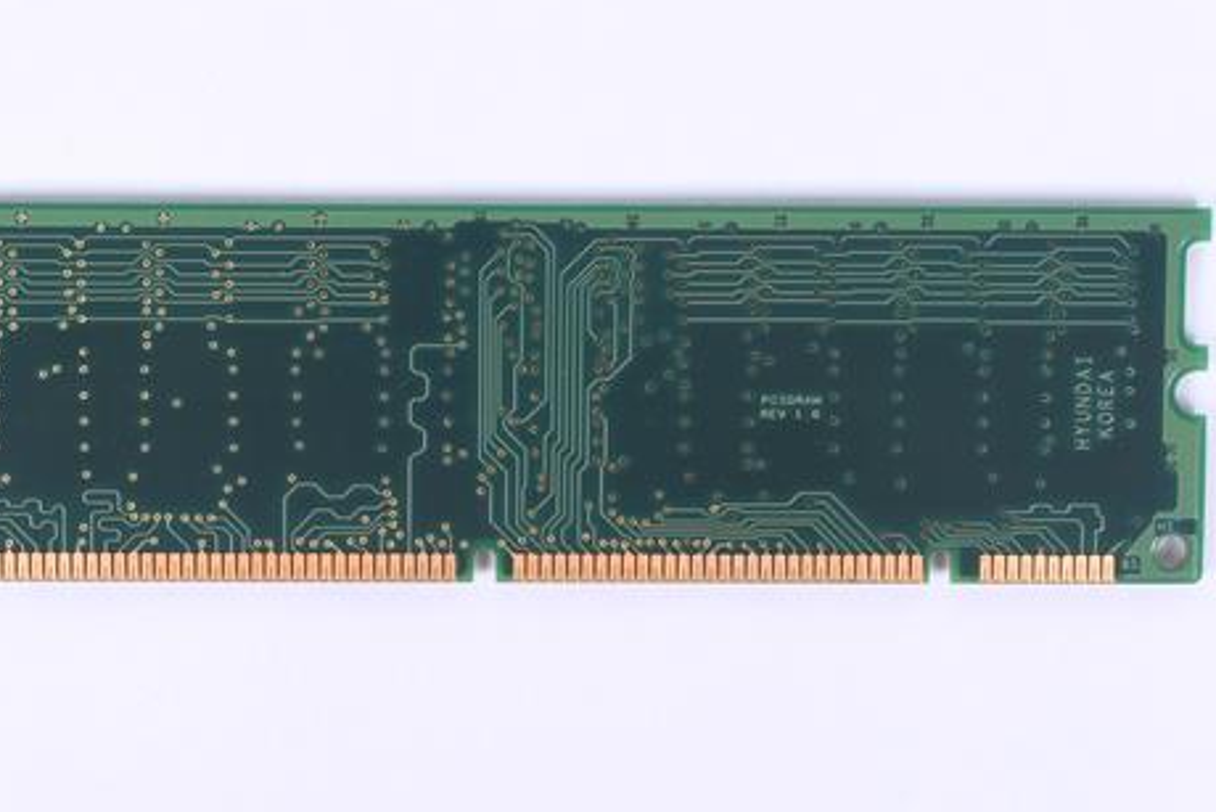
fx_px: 2027
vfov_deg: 22.6
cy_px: 368
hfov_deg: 33.3
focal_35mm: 60
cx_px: 486
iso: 200
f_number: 13
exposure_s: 1/200
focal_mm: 31
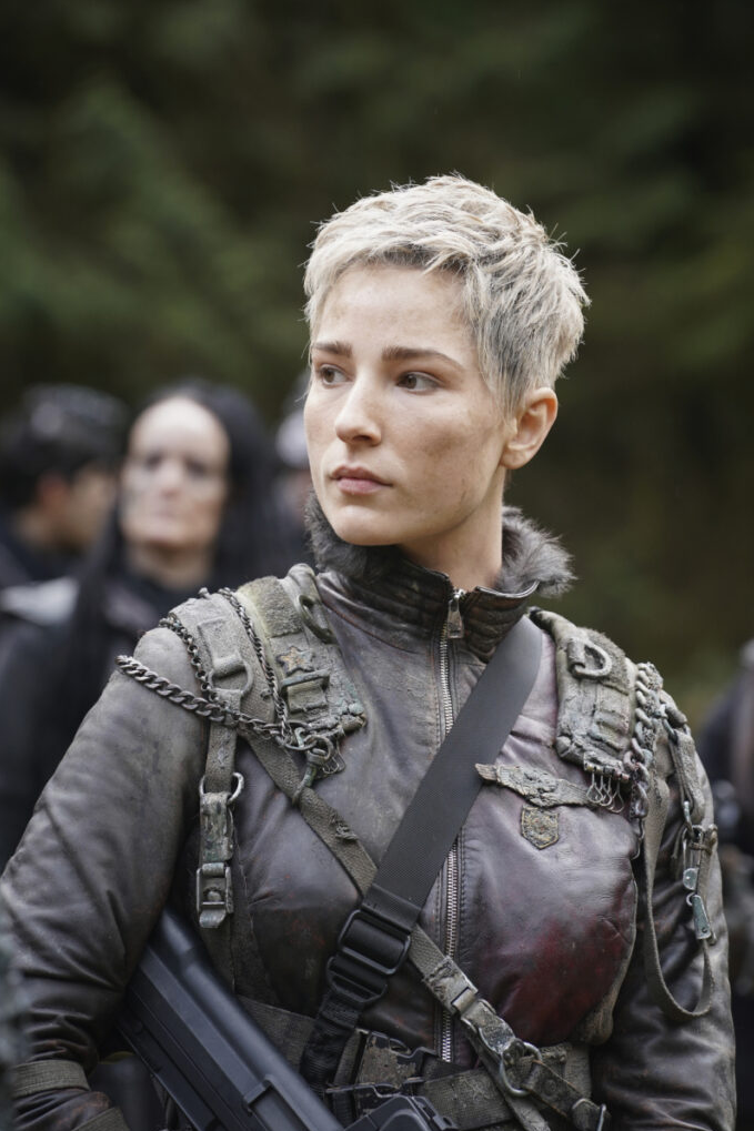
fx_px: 6316
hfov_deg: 6.8
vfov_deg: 10.2
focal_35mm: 201
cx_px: 378
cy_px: 567
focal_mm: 200
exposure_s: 1/160
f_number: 6.3
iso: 640
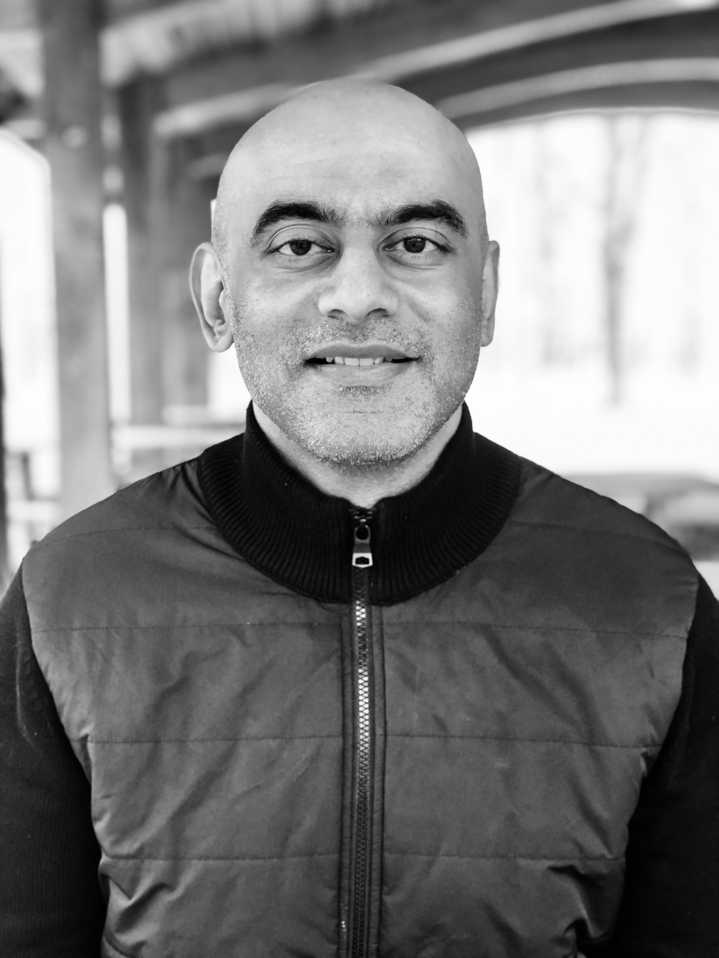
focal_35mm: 57
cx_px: 360
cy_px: 479
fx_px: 1579
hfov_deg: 25.7
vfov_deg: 33.8
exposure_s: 1/30
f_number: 2.8
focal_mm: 6.6
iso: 80
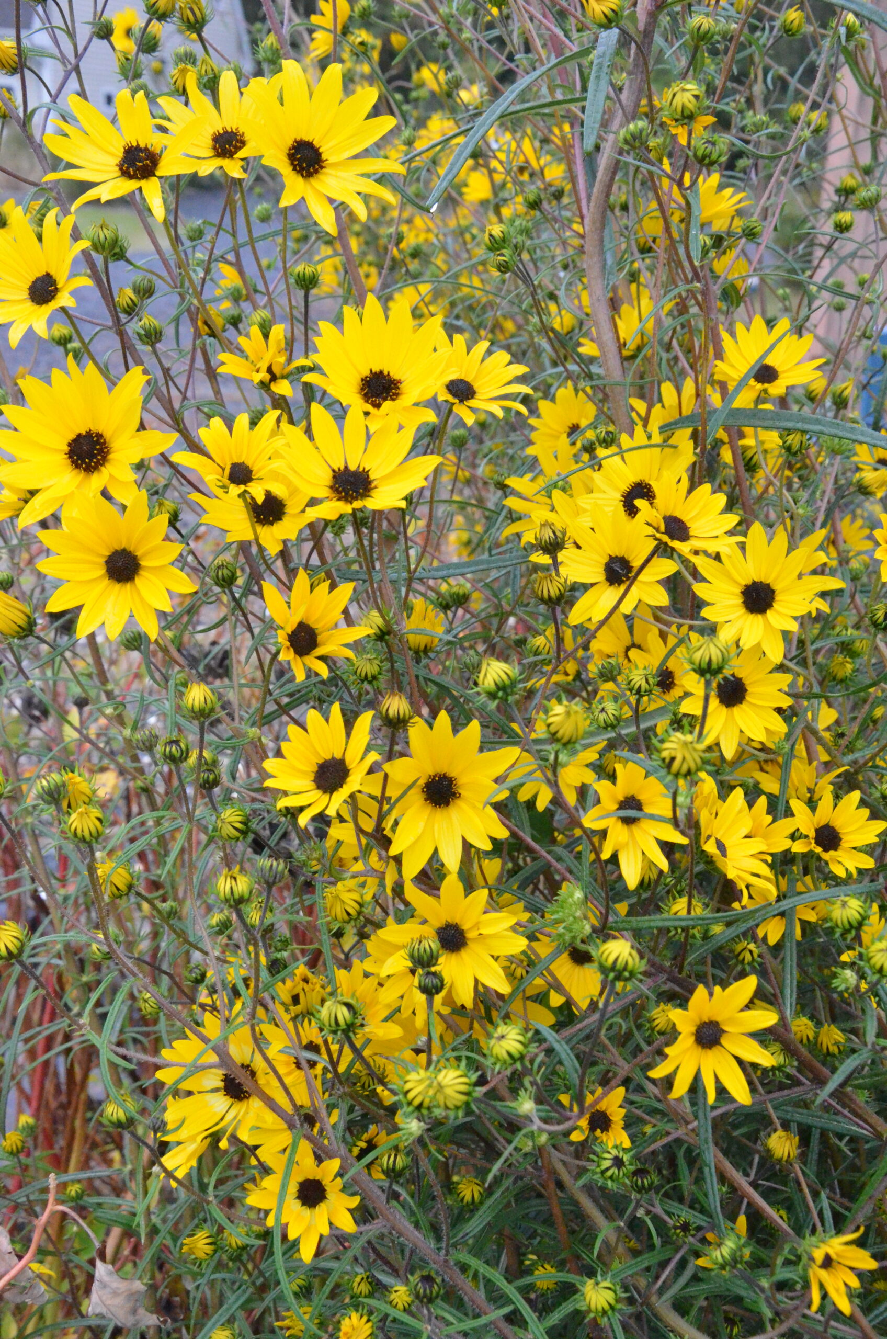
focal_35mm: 42
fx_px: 1559
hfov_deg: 31.8
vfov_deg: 46.5
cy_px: 670
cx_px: 444
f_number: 11
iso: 6400
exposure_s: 1/500
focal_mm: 28
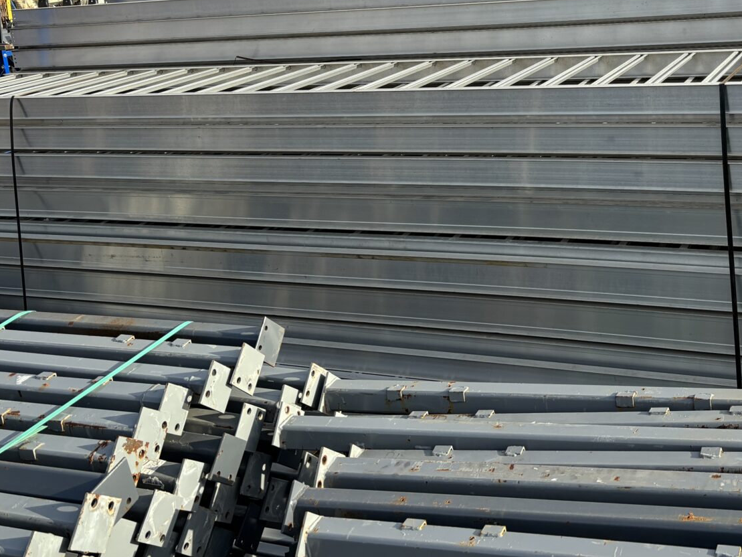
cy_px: 86
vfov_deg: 31.1
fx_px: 965
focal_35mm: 45
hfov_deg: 41.1
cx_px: 534
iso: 50
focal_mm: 5.96
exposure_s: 1/1477
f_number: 1.6
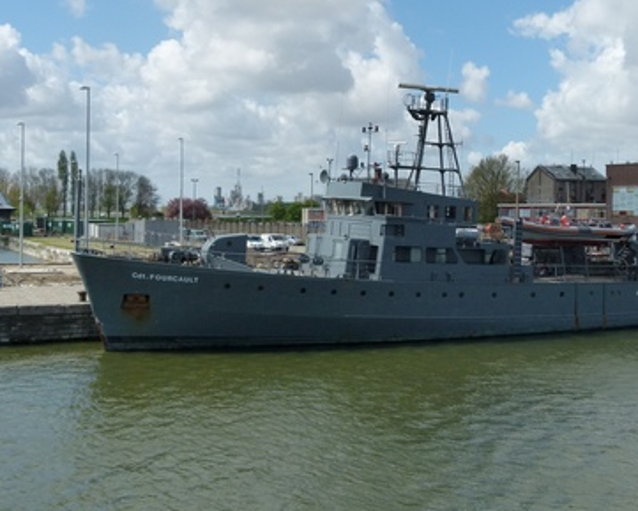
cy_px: 205
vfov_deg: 30.2
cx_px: 437
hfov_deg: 36.9
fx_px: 944
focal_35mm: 50
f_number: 4
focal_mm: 6.7
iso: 160
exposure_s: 1/1000
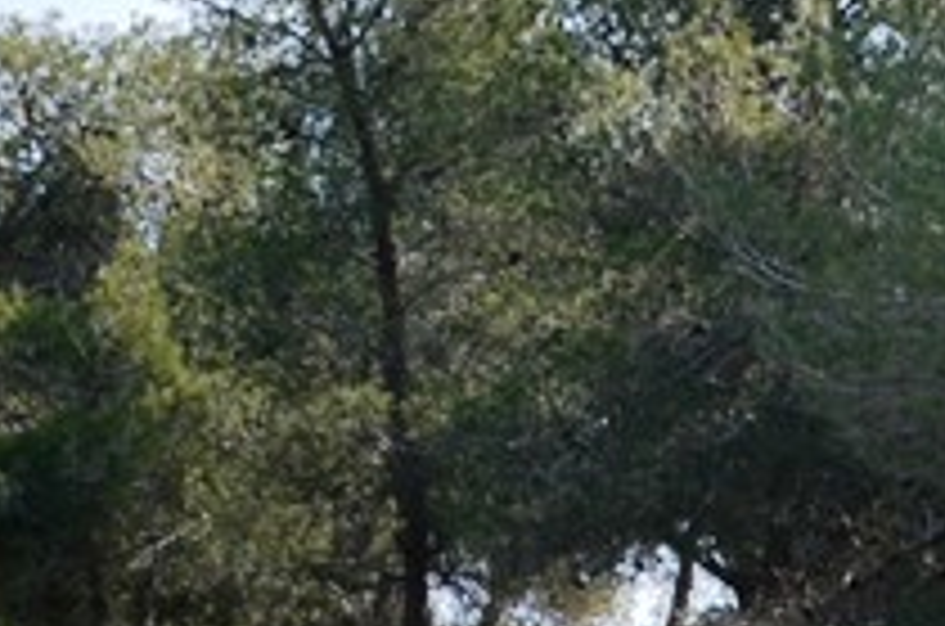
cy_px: 482
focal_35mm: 146
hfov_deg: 14.1
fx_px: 3824
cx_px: 536
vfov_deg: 9.3
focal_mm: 20
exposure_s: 1/250
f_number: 8
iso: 125
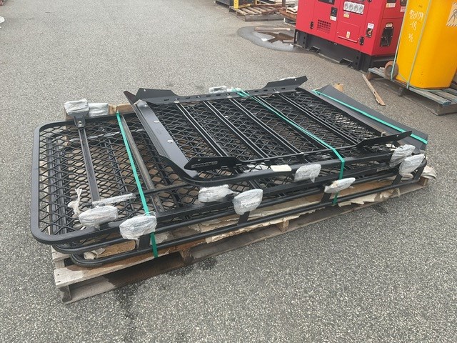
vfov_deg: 48.2
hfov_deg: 61.7
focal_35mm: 29
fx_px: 383
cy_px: 172
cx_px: 228
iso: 16
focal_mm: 3
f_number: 1.8
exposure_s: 1/691
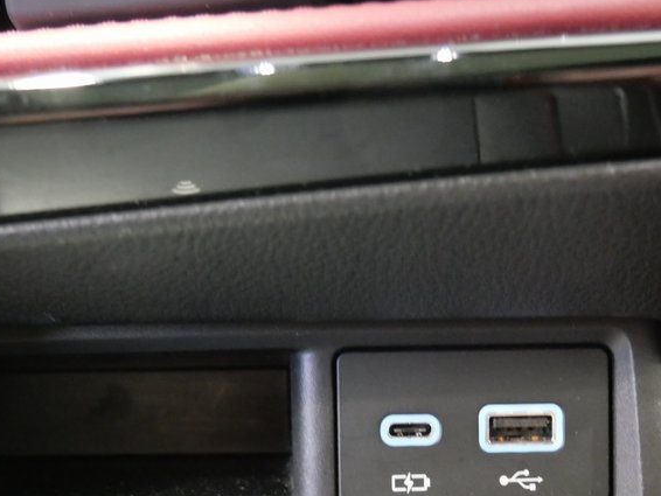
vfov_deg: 30.4
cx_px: 382
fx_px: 898
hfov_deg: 40.3
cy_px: 376
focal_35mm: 47
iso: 3200
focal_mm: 13
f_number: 3.5
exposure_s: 1/2.5
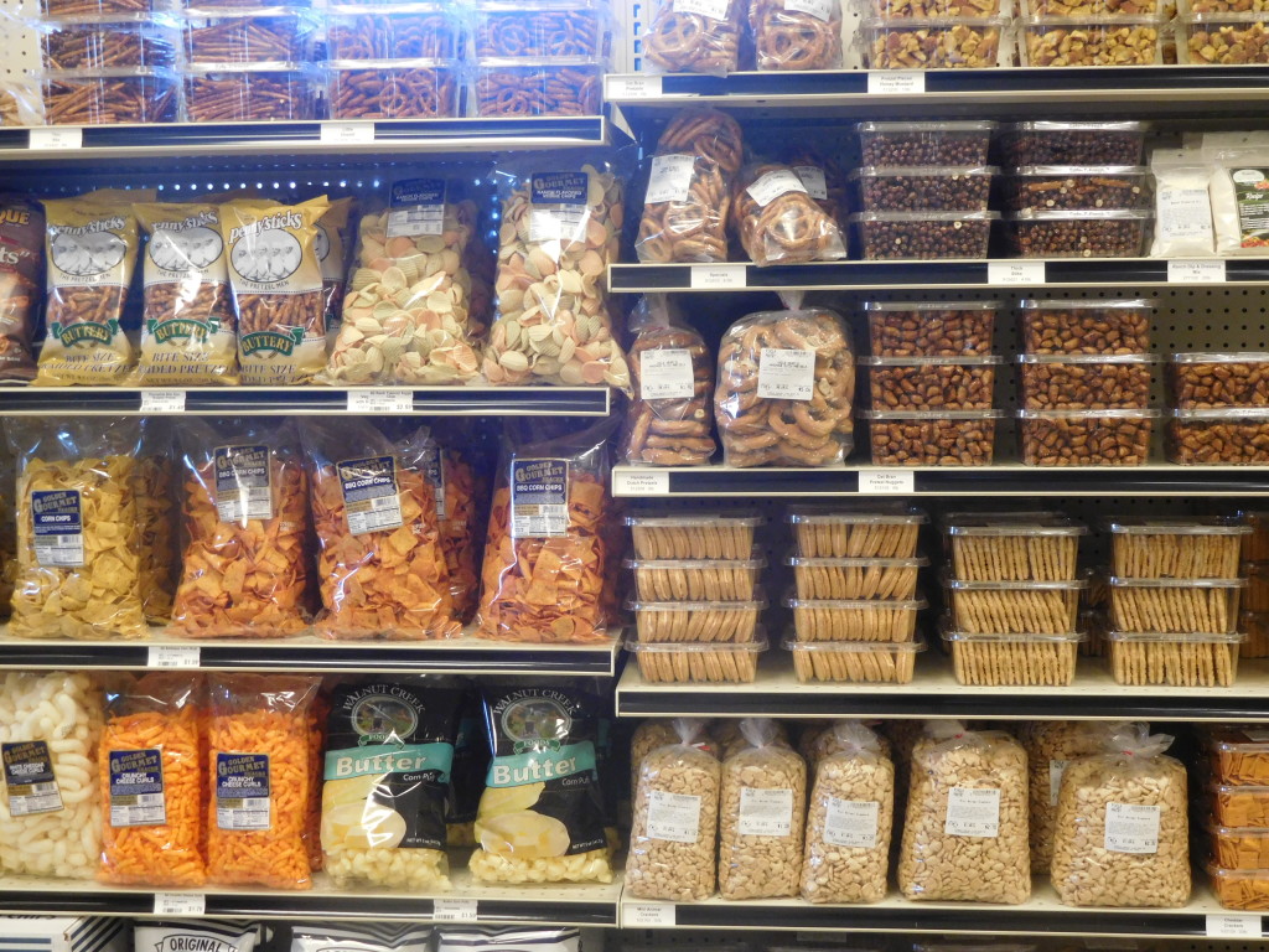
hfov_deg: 38.2
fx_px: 1833
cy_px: 476
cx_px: 634
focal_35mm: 50
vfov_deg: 29.1
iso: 400
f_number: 4.1
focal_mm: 8.9
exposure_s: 1/25
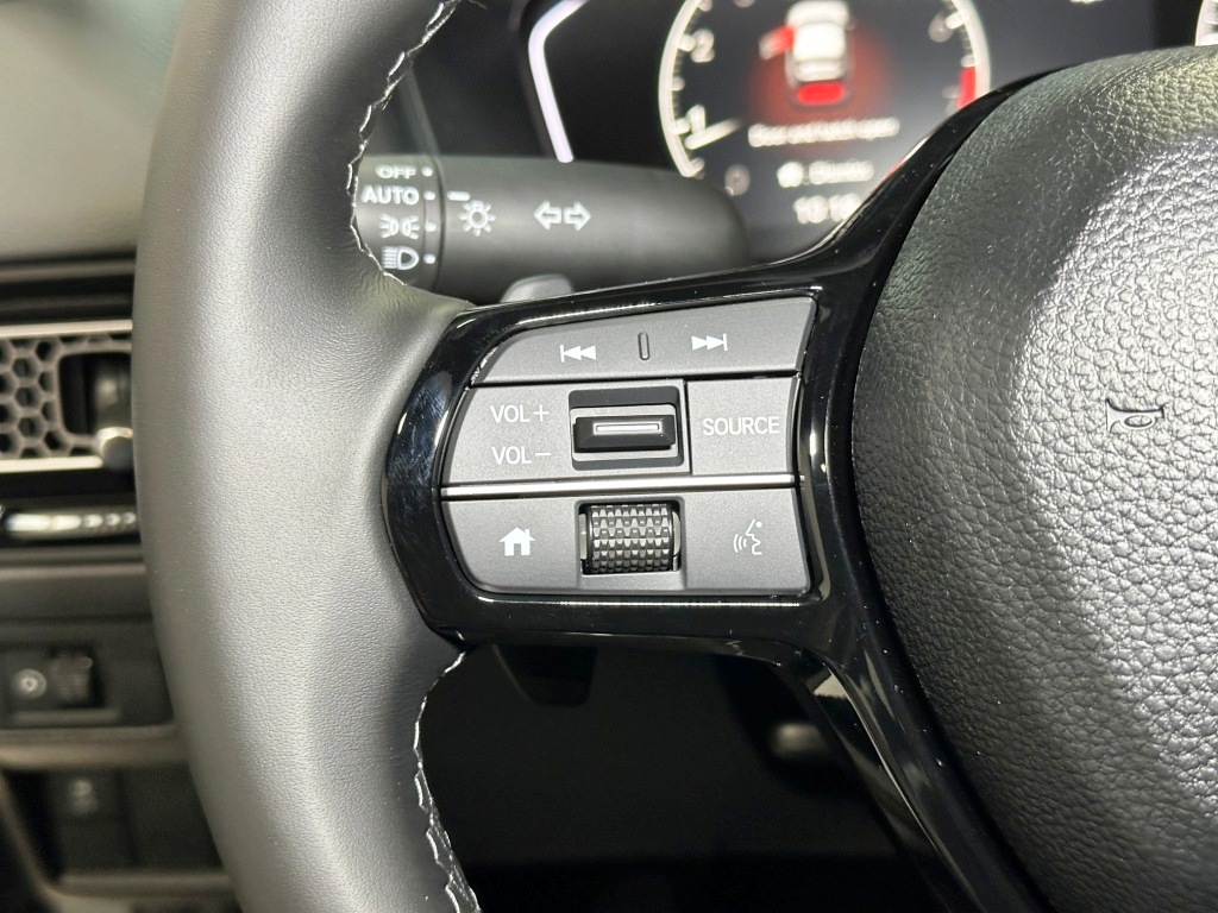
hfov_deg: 39.7
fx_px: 1689
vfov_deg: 30.3
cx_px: 609
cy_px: 456
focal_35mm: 48
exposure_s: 1/40
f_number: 1.78
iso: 400
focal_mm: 6.86
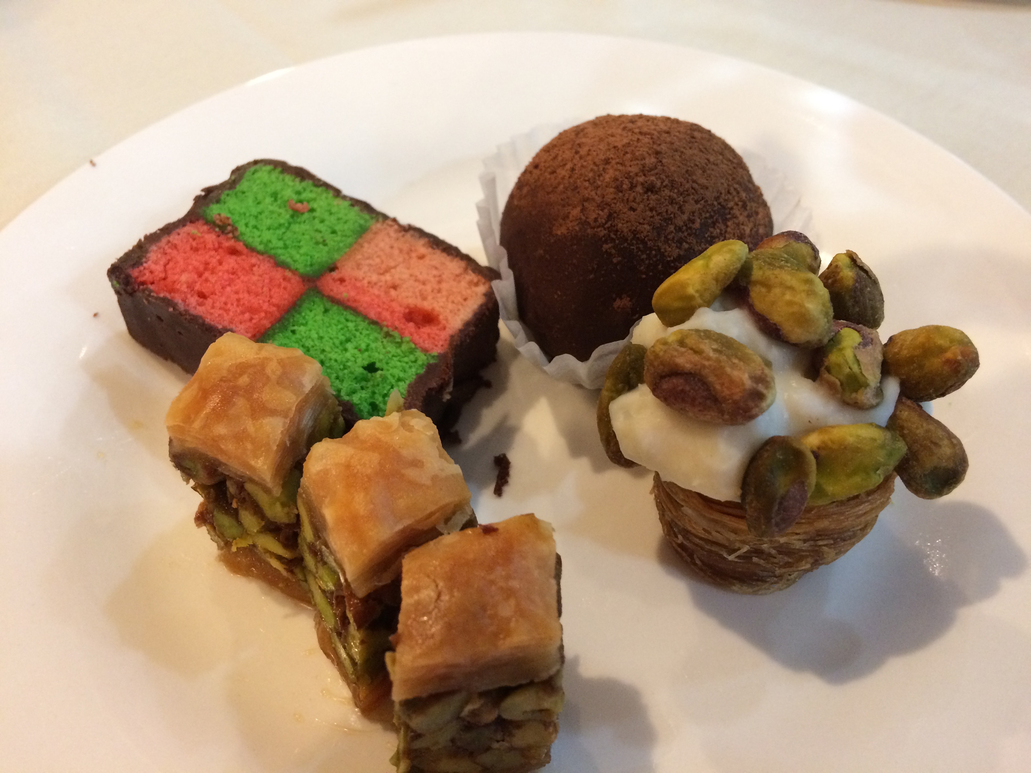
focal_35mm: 29
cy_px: 386
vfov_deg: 48.2
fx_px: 864
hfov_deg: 61.7
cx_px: 516
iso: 200
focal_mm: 4.15
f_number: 2.2
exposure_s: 1/30
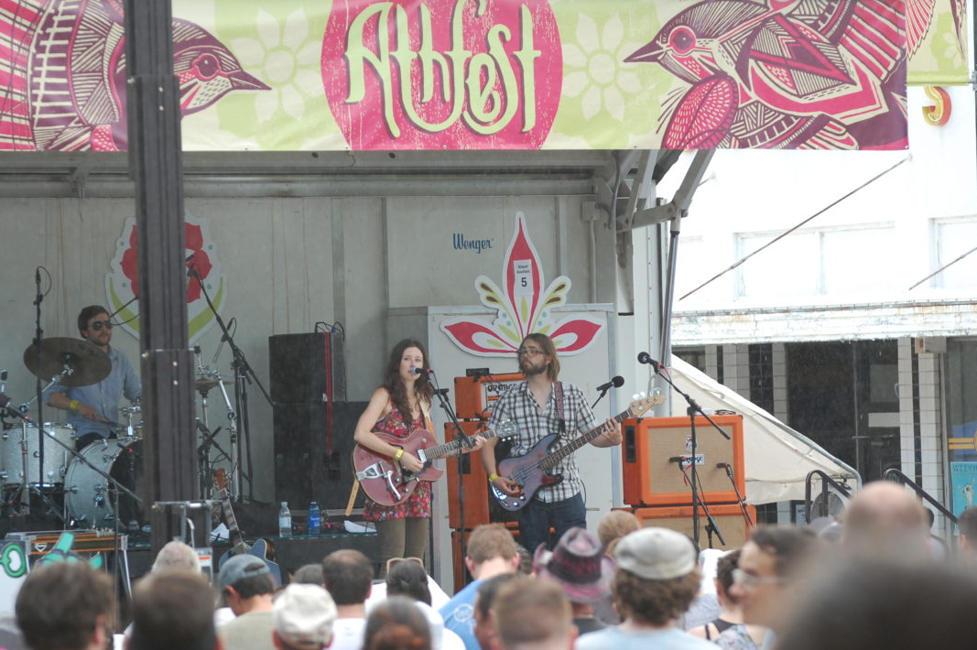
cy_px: 314
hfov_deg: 10.0
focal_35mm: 206
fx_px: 5575
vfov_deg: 6.7
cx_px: 450
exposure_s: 1/250
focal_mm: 125
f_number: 4.8
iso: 400
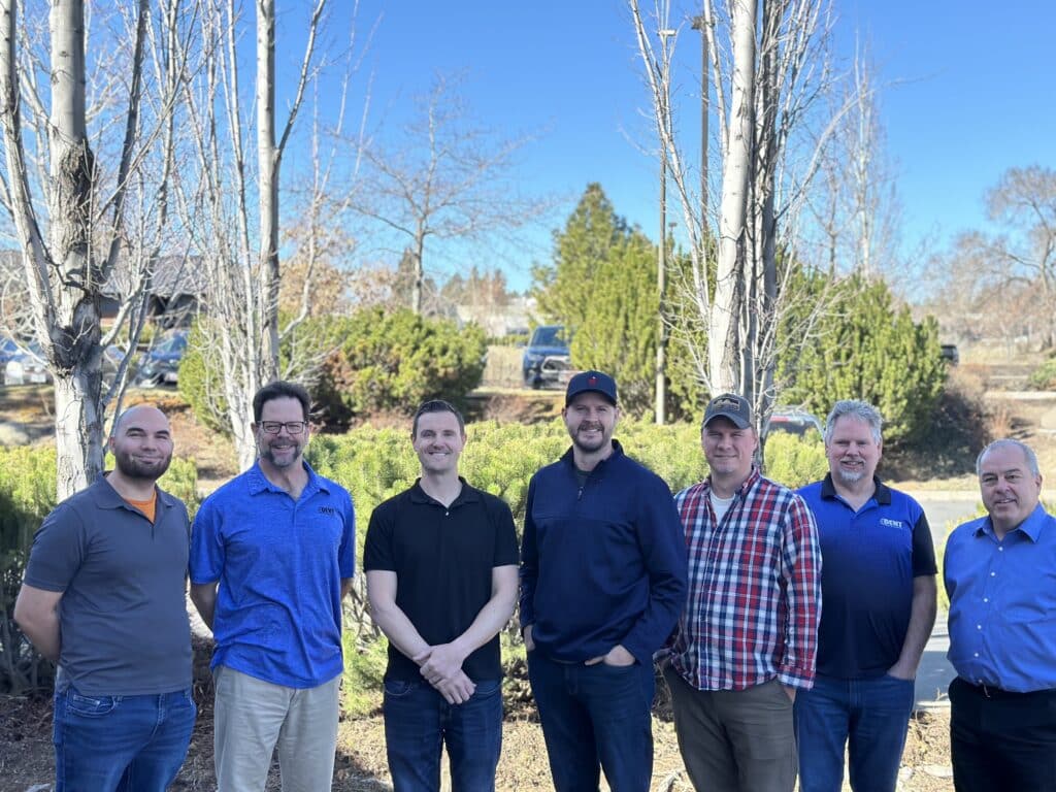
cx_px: 528
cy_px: 396
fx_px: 1464
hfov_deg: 39.7
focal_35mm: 48
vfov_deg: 30.3
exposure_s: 1/1751
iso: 80
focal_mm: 6.86
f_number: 1.78
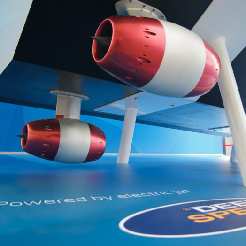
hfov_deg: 47.2
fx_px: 281
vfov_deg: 47.2
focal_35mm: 35
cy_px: 123
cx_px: 132
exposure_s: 1/30
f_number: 3.5
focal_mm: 18
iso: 320
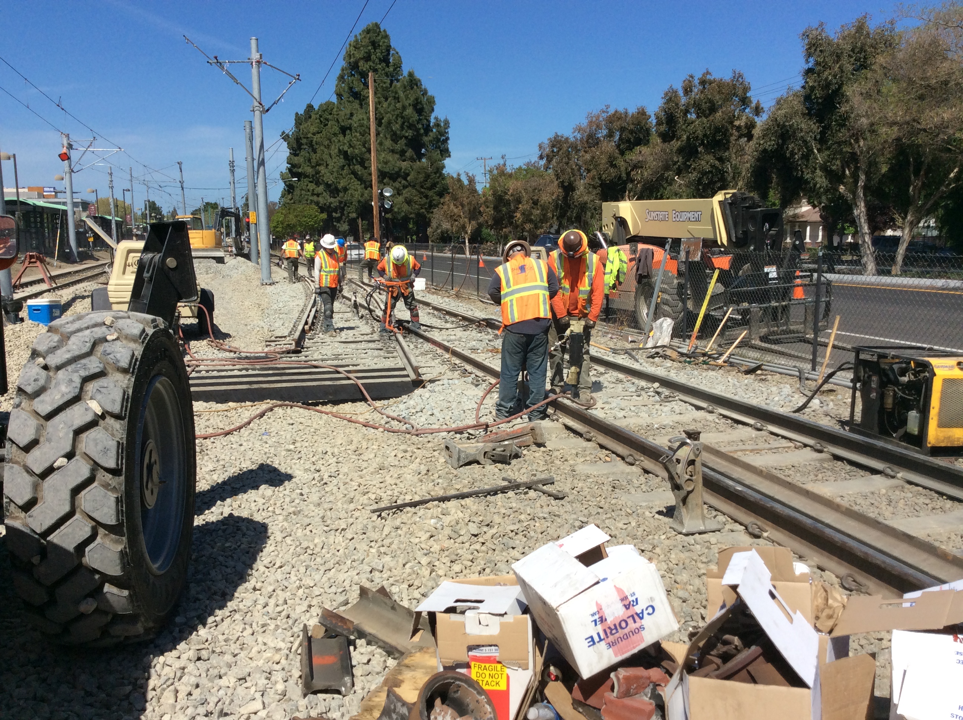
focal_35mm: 32
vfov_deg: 44.1
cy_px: 360
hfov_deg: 56.9
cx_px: 482
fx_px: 889
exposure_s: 1/2045
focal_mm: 3.3
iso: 32
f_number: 2.4
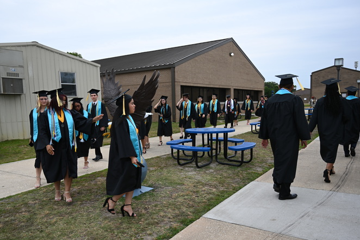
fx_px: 290
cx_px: 174
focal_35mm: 29
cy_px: 137
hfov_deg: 63.7
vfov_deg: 44.8
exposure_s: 1/500
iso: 100
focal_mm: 24
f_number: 4
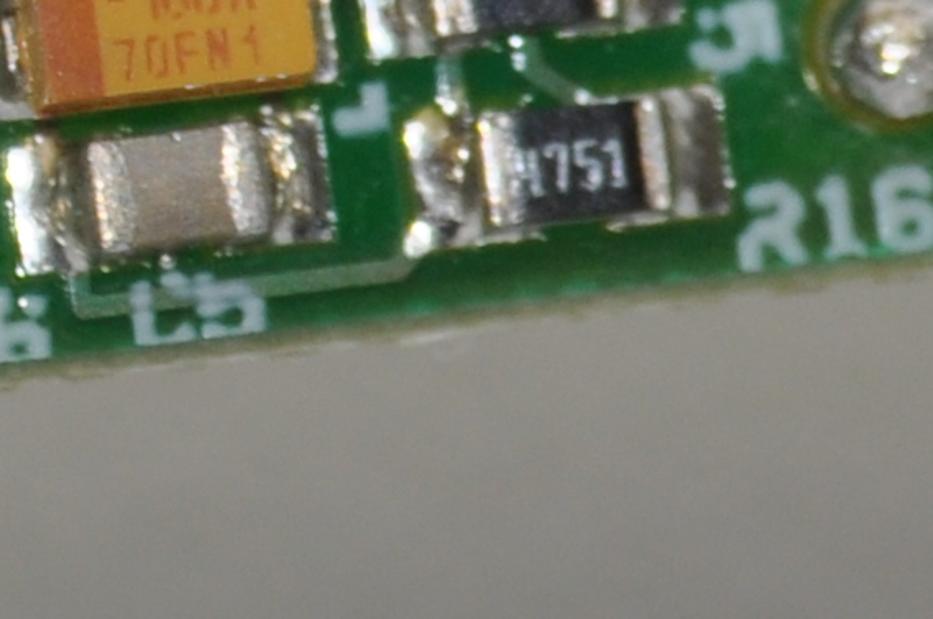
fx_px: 57136
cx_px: -864
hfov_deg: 0.9
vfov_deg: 0.6
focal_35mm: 2208
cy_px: -69
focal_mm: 195
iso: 250
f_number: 11
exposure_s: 1/60
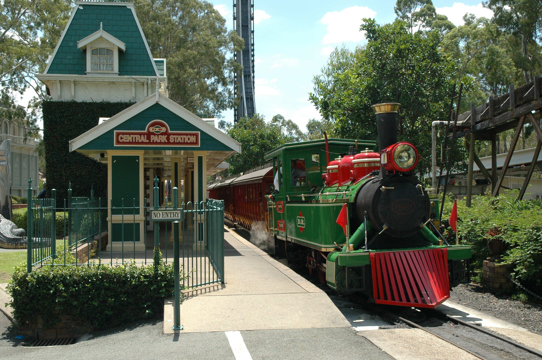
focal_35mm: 44
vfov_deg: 30.8
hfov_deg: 45.0
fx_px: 654
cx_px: 271
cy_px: 180
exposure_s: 1/250
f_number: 8
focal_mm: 29
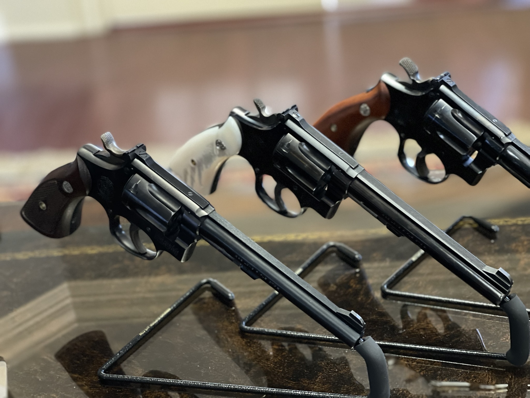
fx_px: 980
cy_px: 199
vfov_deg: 22.9
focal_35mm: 64
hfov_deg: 30.3
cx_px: 265
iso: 640
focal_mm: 7.5
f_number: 2.2
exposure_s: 1/15
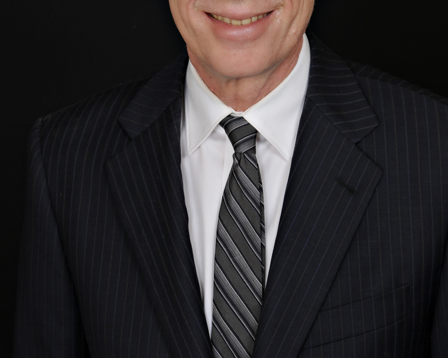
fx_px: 1601
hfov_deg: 15.9
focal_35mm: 121
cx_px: 229
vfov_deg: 12.7
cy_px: 46
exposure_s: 1/30
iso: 200
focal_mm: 55
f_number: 11
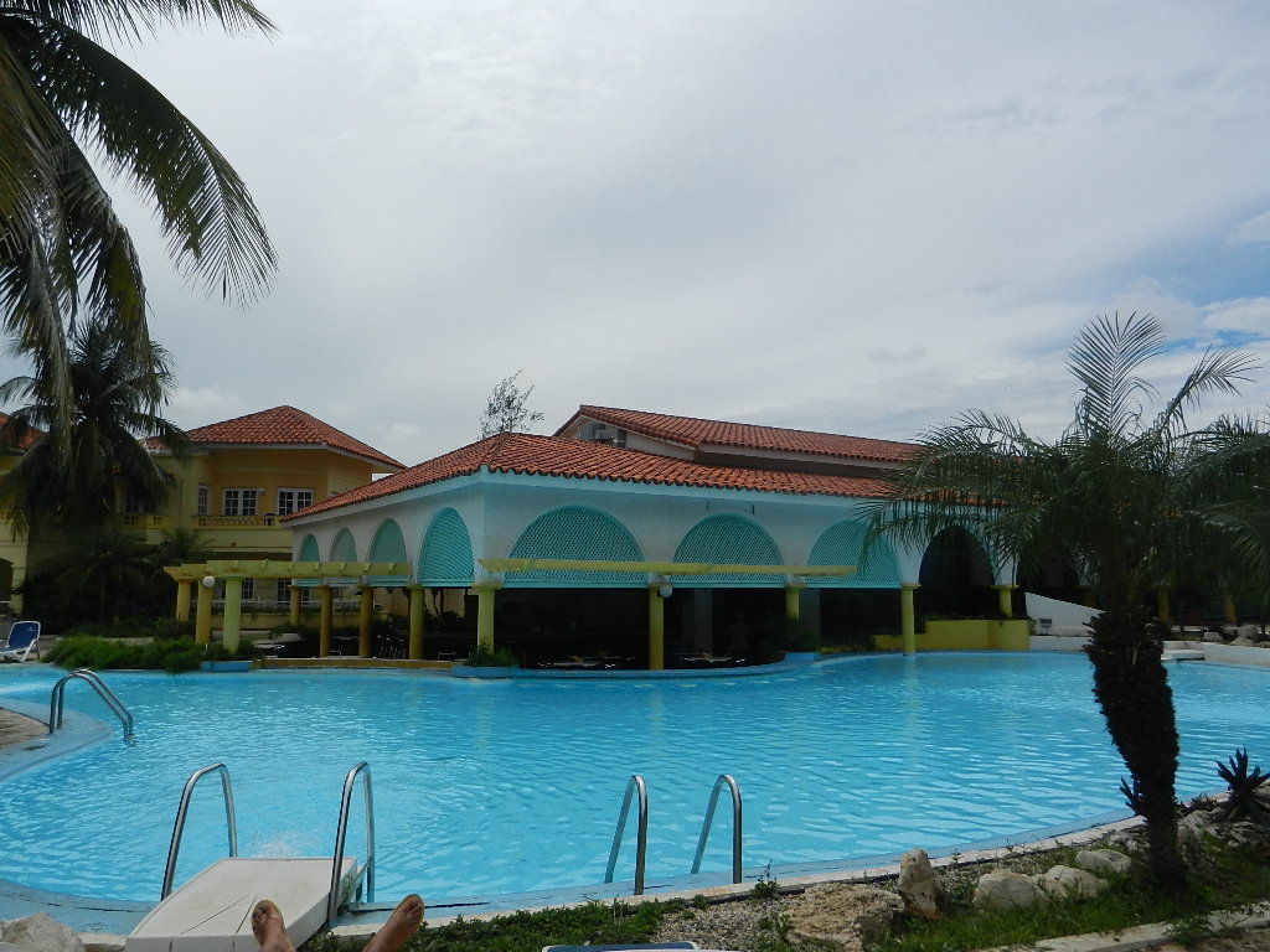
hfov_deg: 69.4
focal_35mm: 25
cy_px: 476
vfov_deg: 54.9
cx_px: 635
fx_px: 917
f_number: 7
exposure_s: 1/1000
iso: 160
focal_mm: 4.5
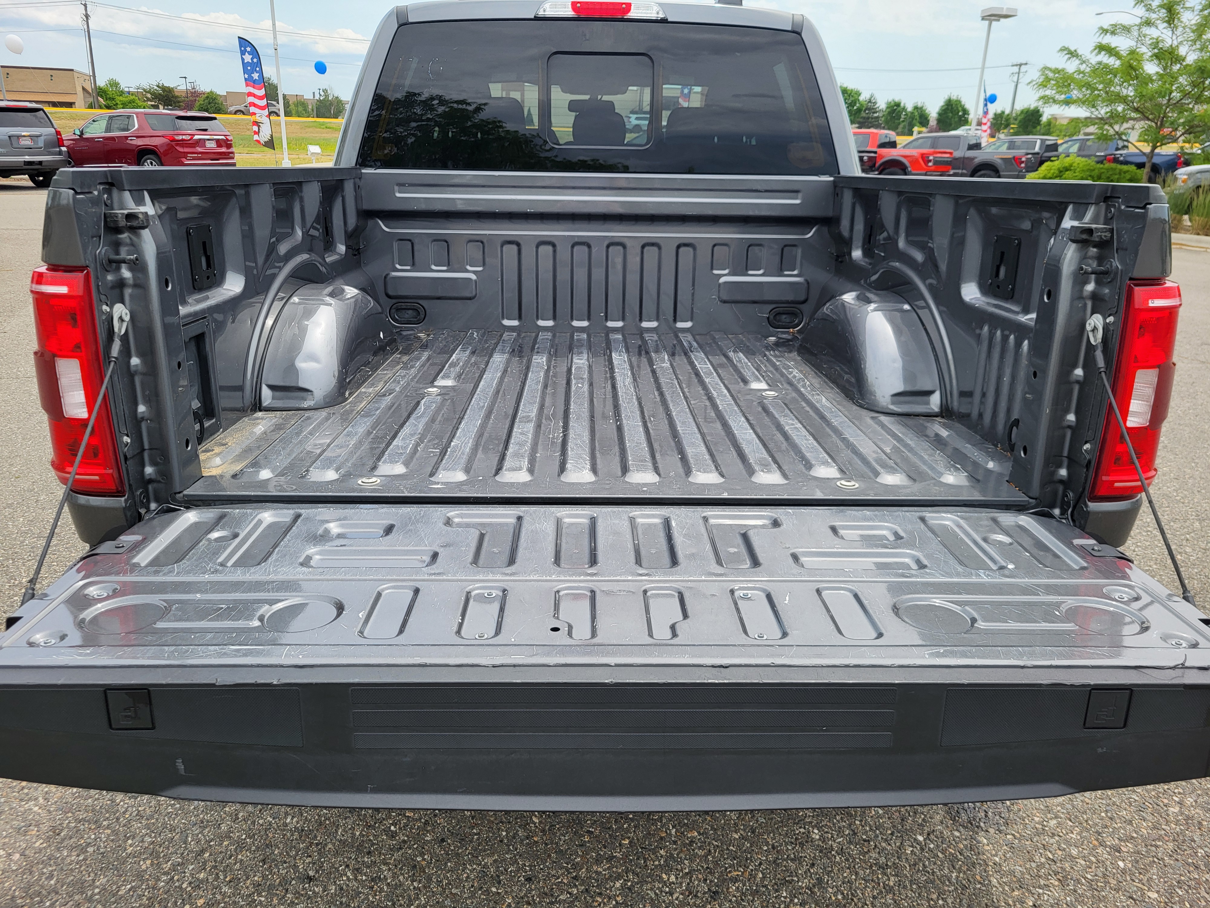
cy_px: 454
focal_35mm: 26
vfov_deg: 53.1
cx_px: 605
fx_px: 909
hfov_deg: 67.3
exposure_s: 1/1380
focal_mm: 5.4
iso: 40
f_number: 1.8
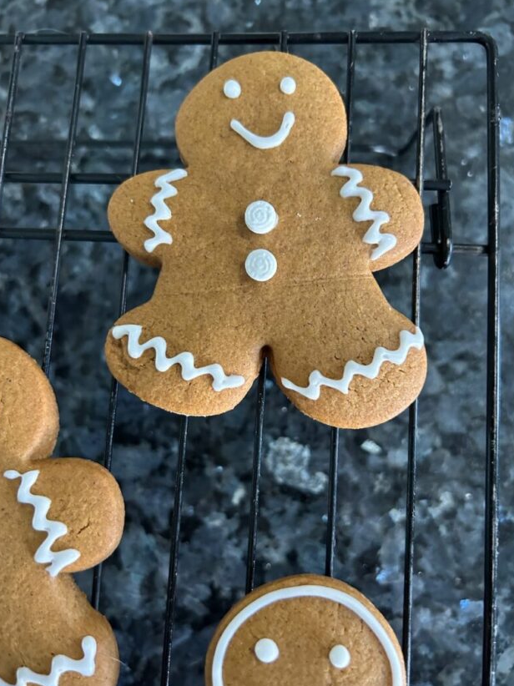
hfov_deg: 51.3
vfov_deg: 65.3
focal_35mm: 27
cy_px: 339
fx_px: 535
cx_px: 260
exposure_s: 1/60
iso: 500
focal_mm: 5.7
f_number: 1.5
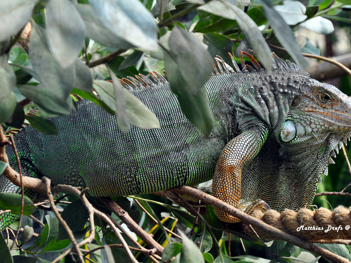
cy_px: 132
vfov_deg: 8.7
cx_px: 175
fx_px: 1739
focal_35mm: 172
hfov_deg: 11.5
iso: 200
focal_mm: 105
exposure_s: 1/50
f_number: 11
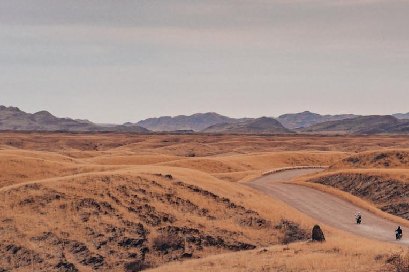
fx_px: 1613
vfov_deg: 9.7
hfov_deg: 14.3
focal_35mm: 142
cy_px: 150
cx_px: 395
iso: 500
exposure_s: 1/500
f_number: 7.1
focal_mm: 35
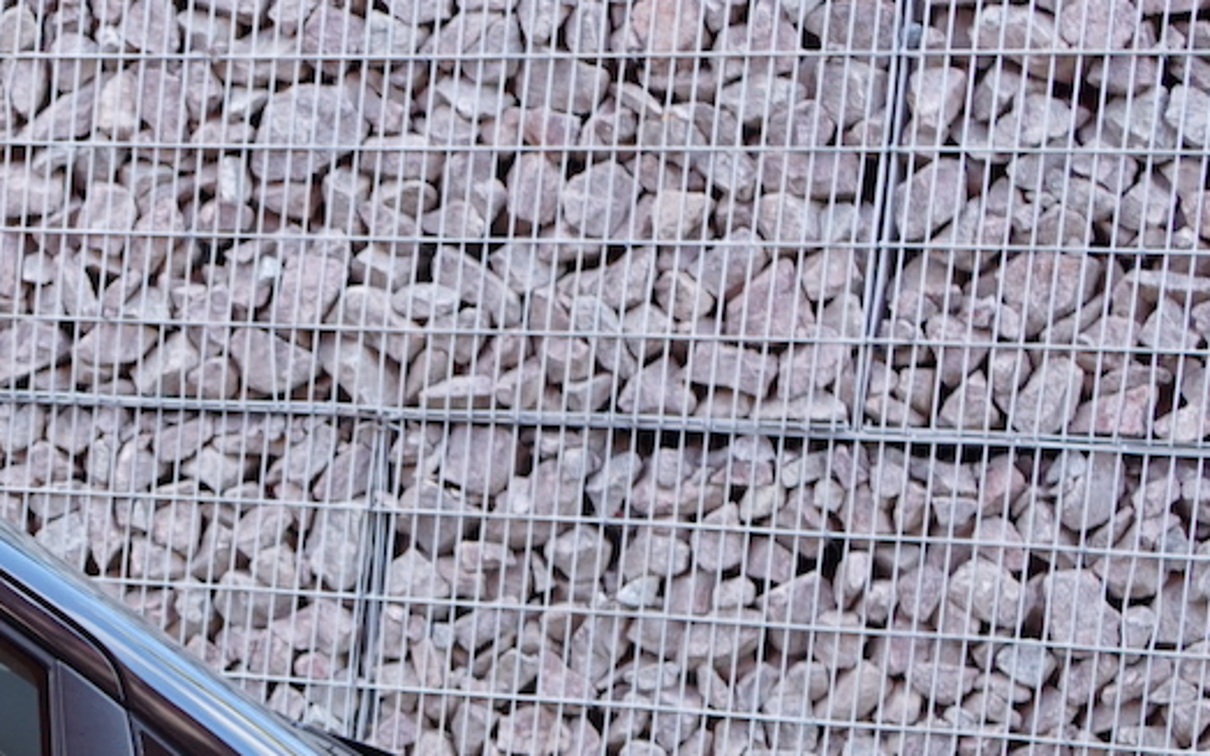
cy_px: 961
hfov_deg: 15.5
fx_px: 3859
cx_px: -907
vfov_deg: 11.0
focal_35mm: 117
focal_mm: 30
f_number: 4
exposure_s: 1/160
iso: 500
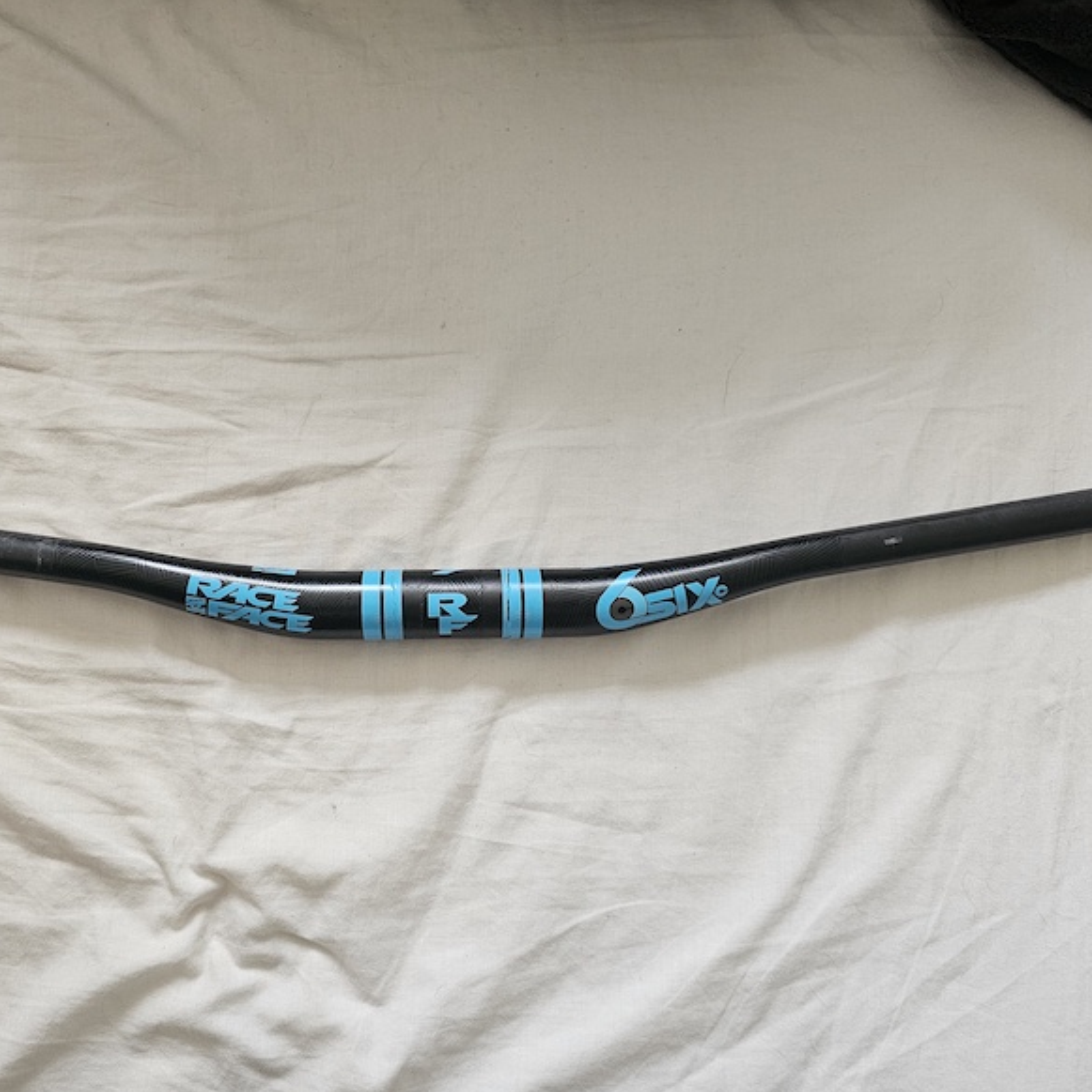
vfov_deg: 57.3
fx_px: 999
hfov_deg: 57.0
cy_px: 556
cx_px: 449
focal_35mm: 28
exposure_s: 1/100
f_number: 1.7
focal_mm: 6.3
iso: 640
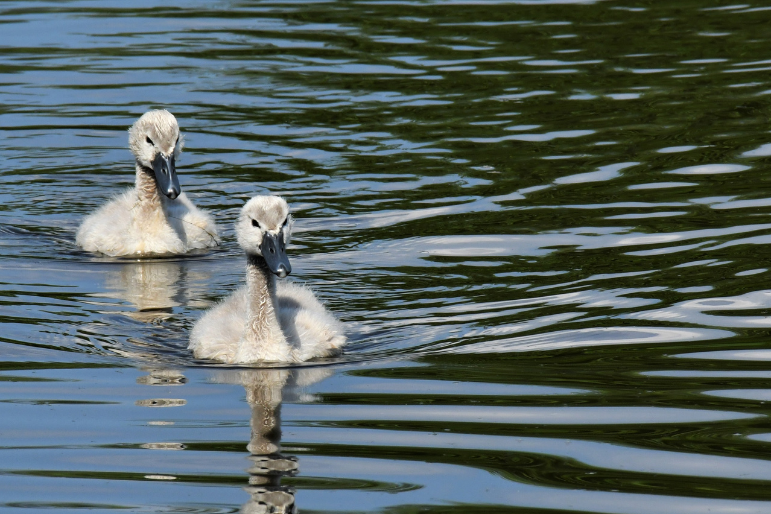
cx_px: 377
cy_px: 297
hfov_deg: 2.2
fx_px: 20366
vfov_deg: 1.4
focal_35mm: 951
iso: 500
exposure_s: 1/1000
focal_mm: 500
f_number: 13
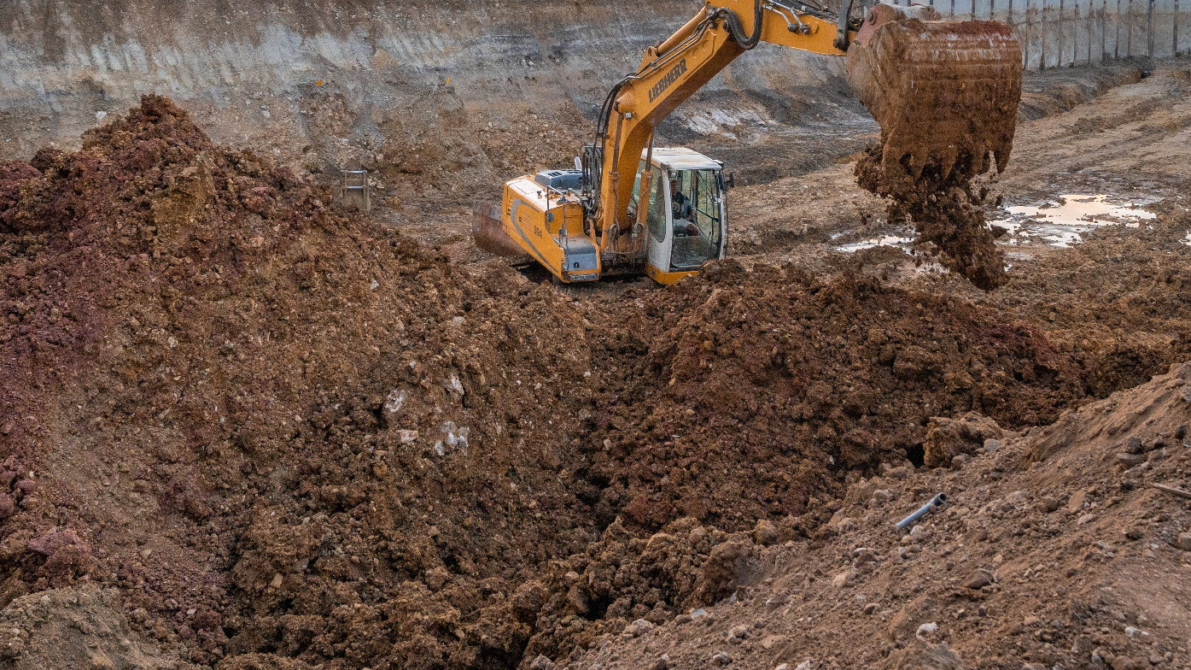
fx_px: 1894
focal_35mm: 60
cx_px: 545
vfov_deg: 19.8
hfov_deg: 34.9
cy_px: 115
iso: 64
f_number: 5.6
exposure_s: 1/60
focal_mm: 10.2
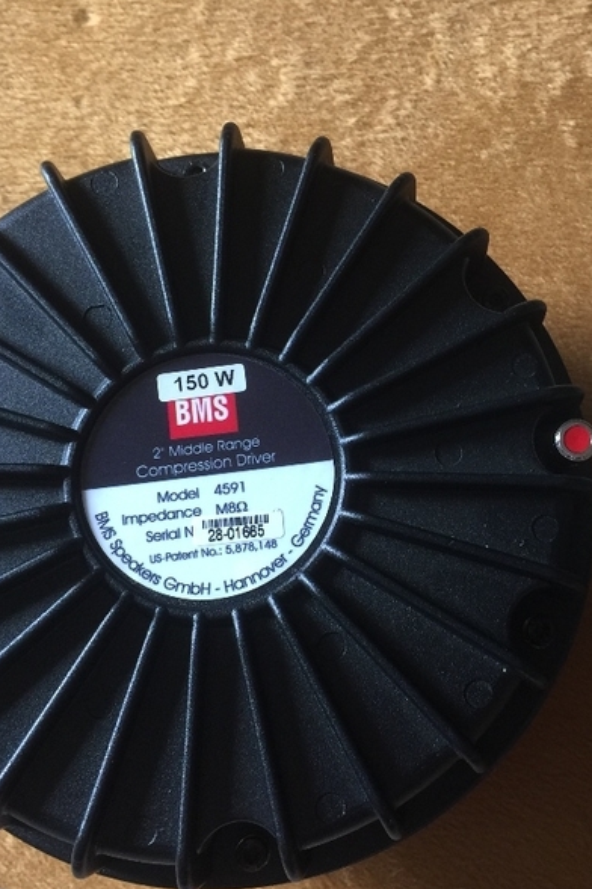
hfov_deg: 32.3
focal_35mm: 41
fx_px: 1012
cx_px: 408
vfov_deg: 47.4
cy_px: 445
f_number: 2.2
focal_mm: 4.15
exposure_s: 1/30
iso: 50
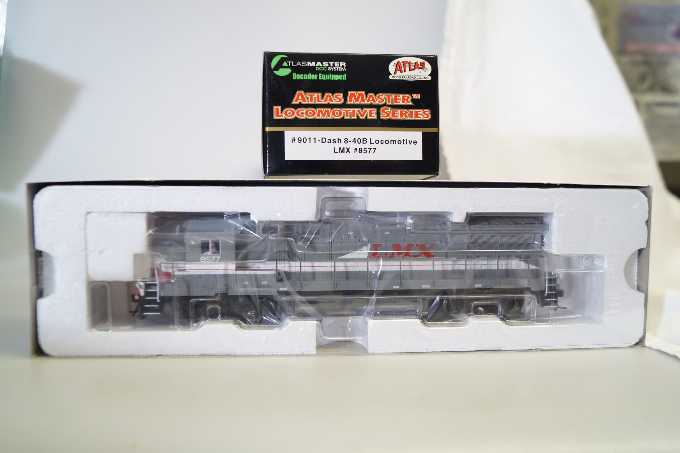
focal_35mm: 36
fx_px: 680
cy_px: 226
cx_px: 340
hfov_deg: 53.1
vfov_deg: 36.9
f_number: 4
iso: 500
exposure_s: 1/160
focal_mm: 24
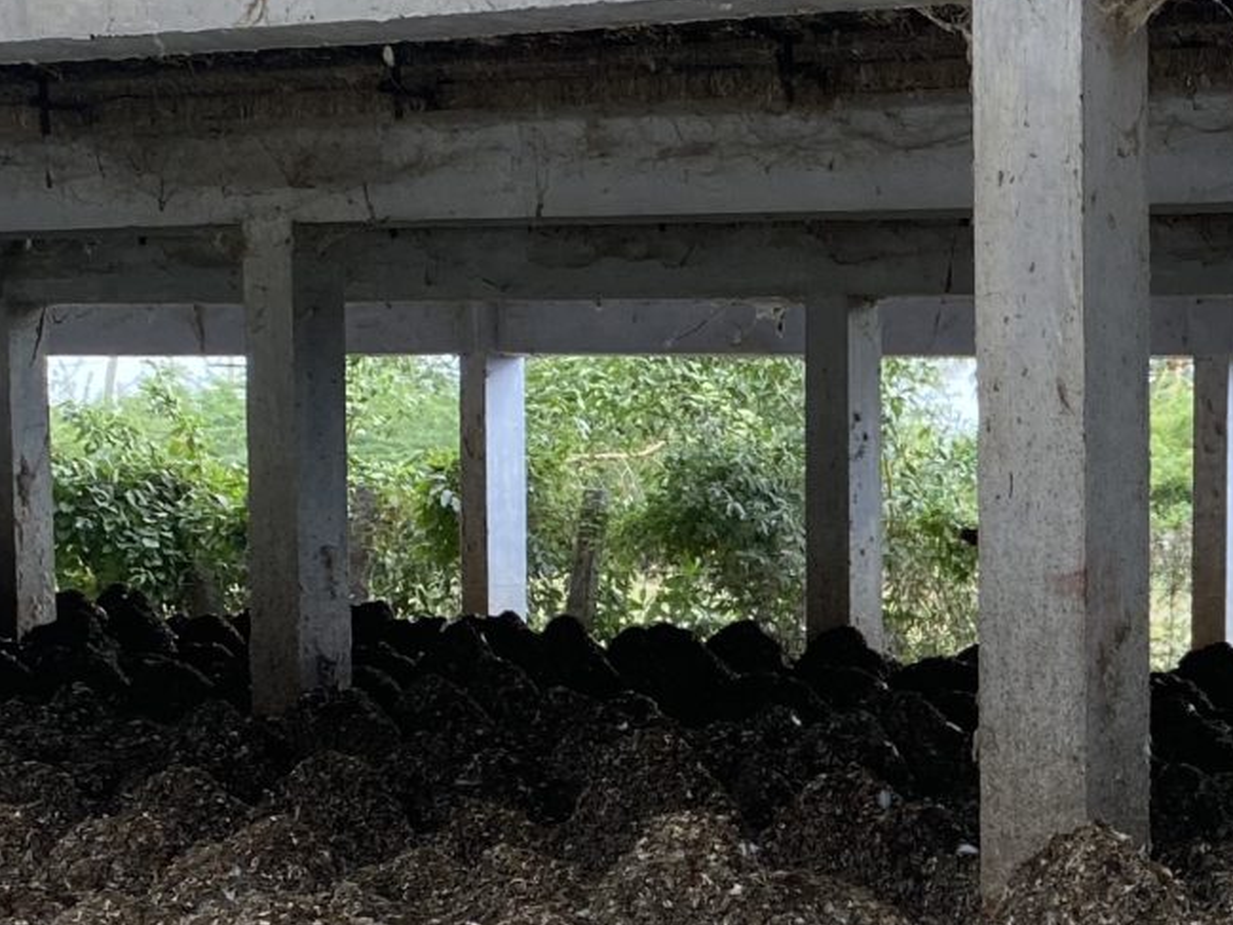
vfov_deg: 17.6
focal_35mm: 82
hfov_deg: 21.8
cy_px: 916
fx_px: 2921
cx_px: 1531
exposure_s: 1/228
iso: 32
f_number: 1.8
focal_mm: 4.25
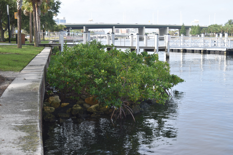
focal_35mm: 54
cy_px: 78
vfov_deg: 25.1
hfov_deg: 36.9
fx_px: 349
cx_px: 116
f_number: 6.3
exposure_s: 1/160
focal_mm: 36
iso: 100
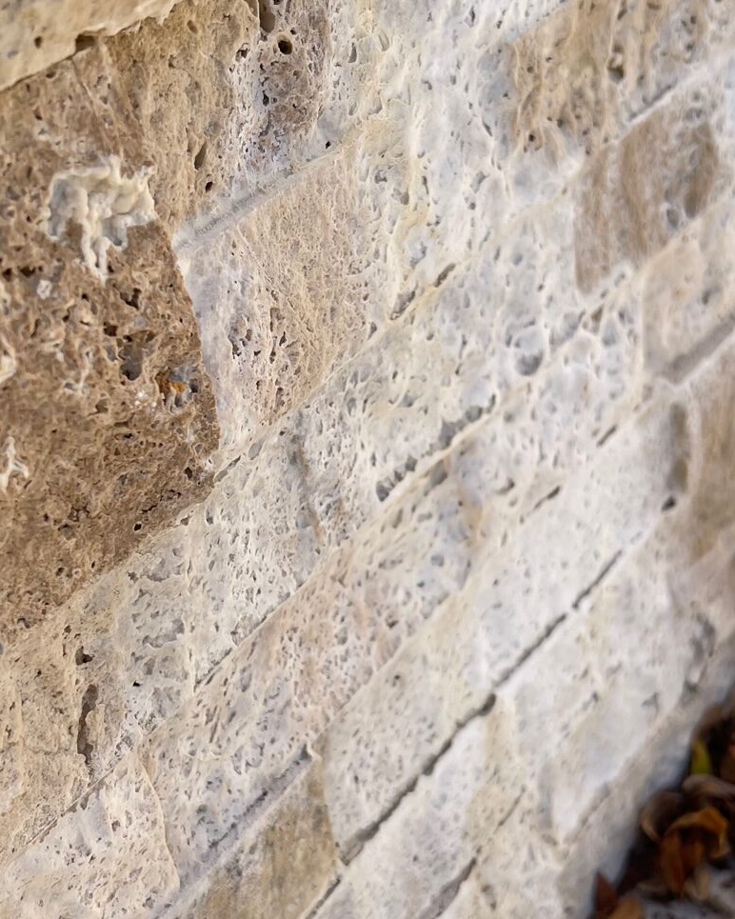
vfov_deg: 35.3
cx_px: 337
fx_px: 1441
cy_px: 494
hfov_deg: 28.6
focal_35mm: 53
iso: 32
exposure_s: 1/1225
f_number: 1.6
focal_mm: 5.1
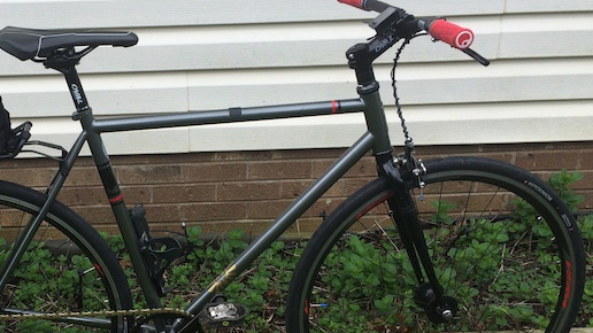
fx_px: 770
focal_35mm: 49
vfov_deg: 24.2
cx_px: 161
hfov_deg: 41.1
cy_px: 241
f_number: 2.2
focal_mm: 4.15
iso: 32
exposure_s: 1/820
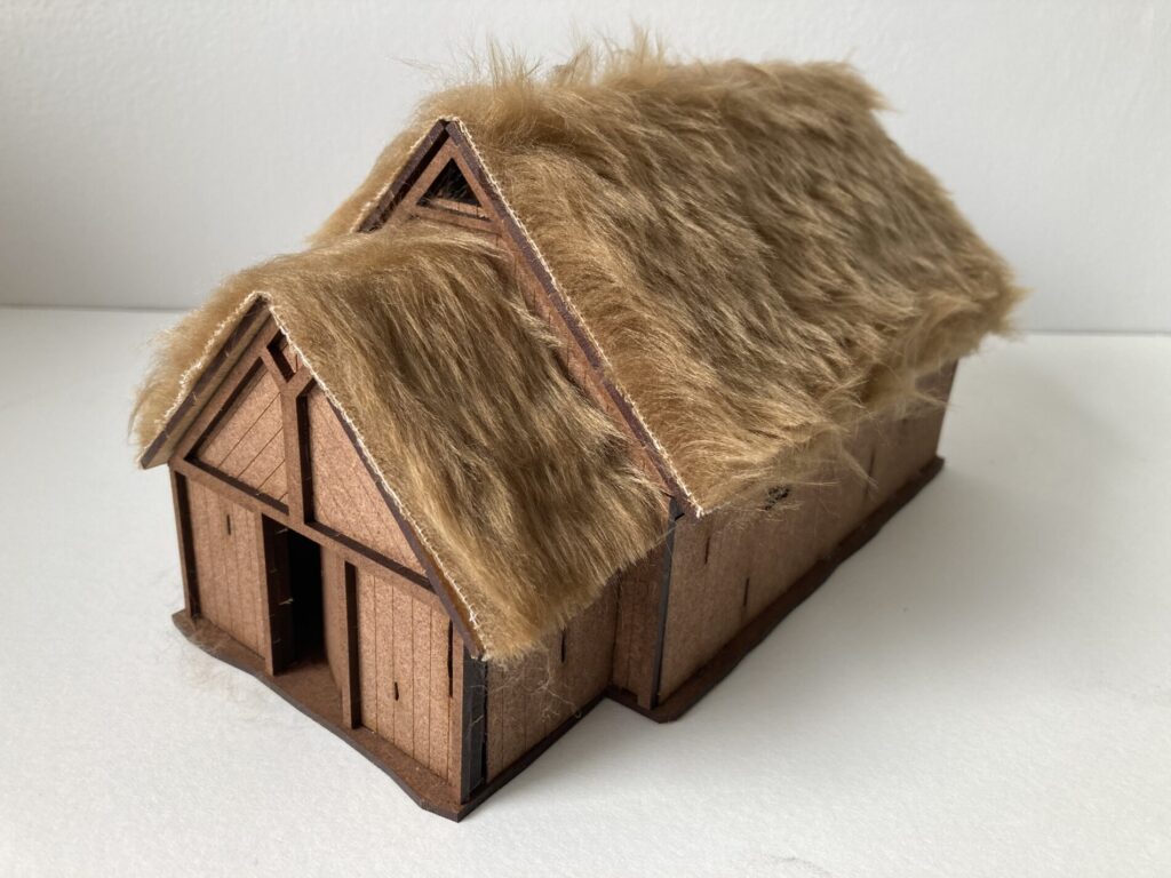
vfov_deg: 49.7
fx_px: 947
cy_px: 439
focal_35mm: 28
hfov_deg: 63.4
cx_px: 586
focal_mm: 3.99
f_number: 1.8
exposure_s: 1/121
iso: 64
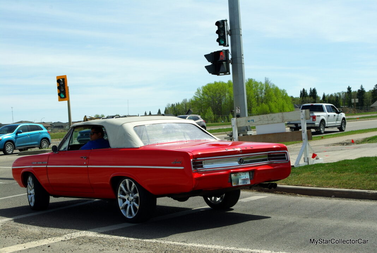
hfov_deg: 33.3
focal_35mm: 60
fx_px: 629
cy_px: 126
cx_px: 188
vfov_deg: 22.7
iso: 100
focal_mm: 40
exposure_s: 1/250
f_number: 9.5
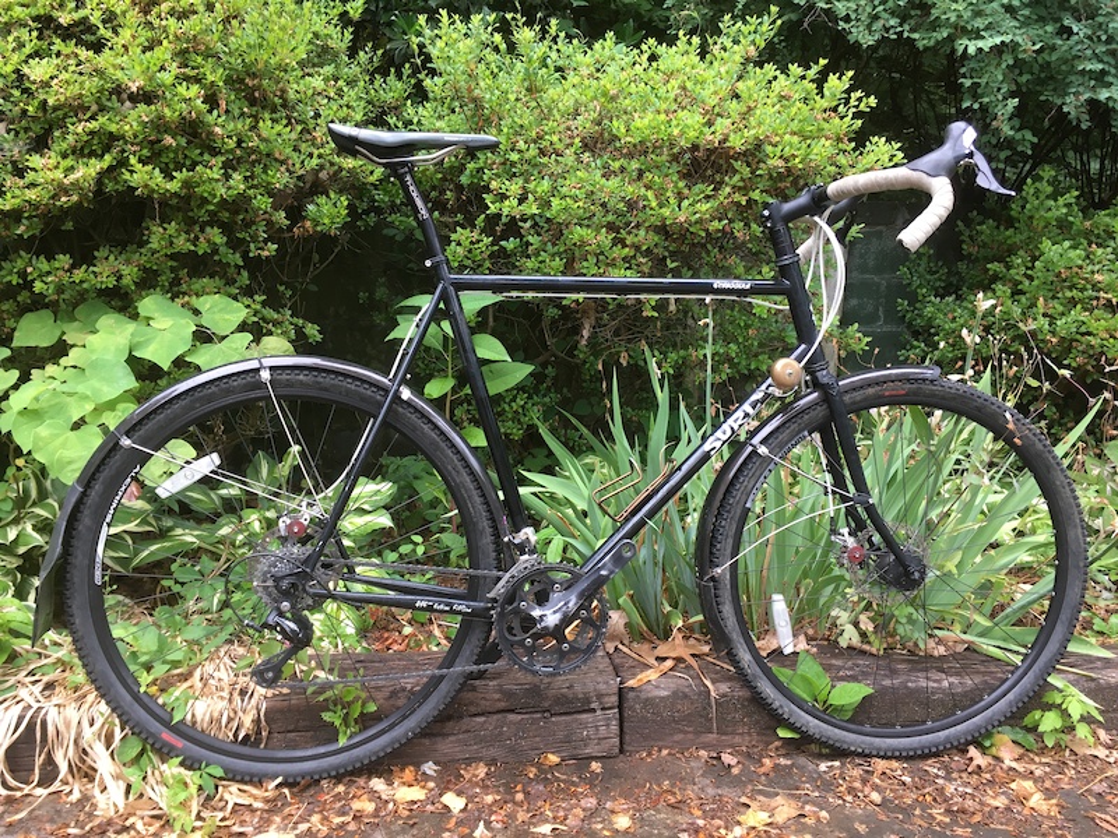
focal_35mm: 29
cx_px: 559
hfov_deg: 61.7
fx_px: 937
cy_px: 419
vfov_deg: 48.2
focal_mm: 4.15
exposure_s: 1/40
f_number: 2.2
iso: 25
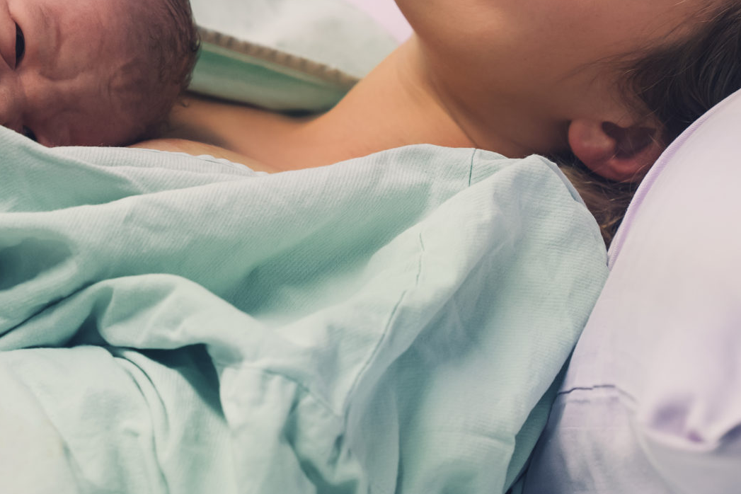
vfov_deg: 8.9
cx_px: 177
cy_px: 61
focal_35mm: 154
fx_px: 3170
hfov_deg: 13.3
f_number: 4
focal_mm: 63
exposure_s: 1/60
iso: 640
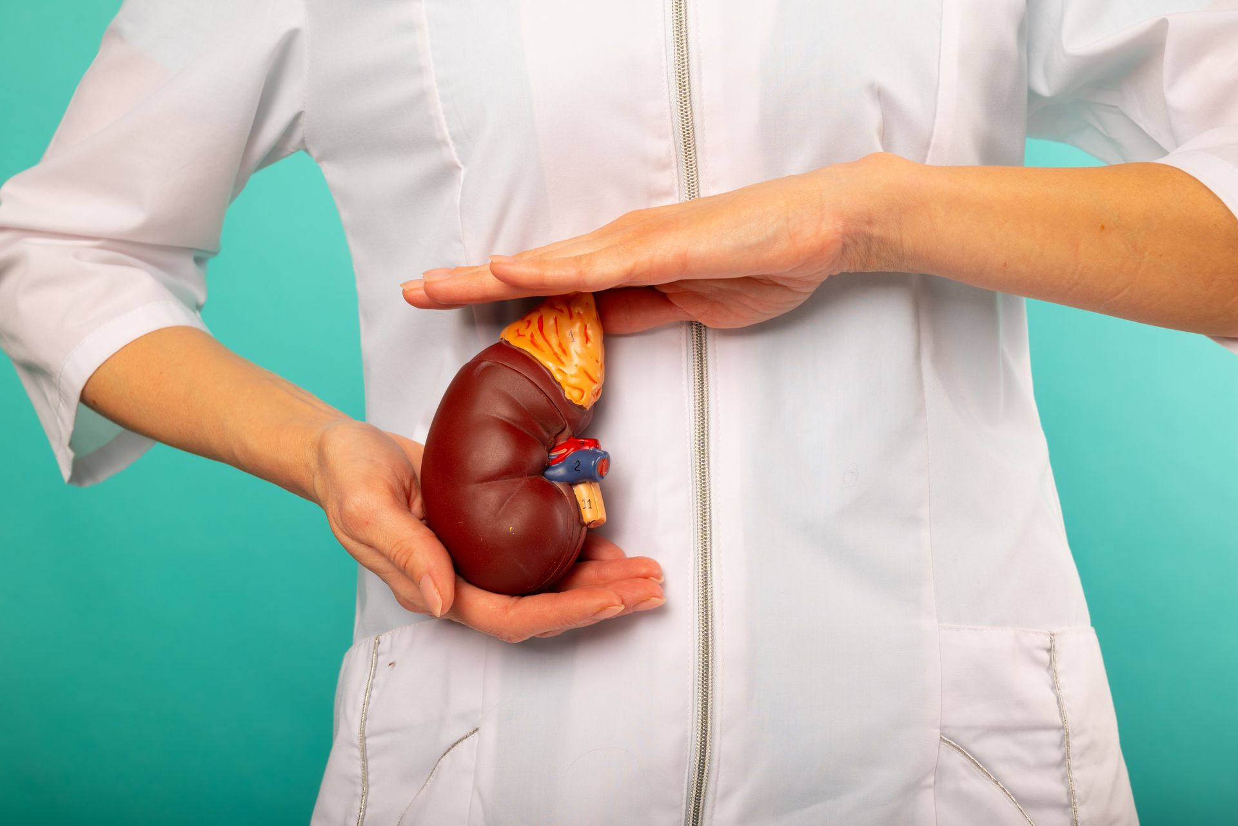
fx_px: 1995
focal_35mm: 58
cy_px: 413
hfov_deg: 34.5
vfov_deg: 23.4
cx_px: 619
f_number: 8
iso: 100
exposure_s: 1/200
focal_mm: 58
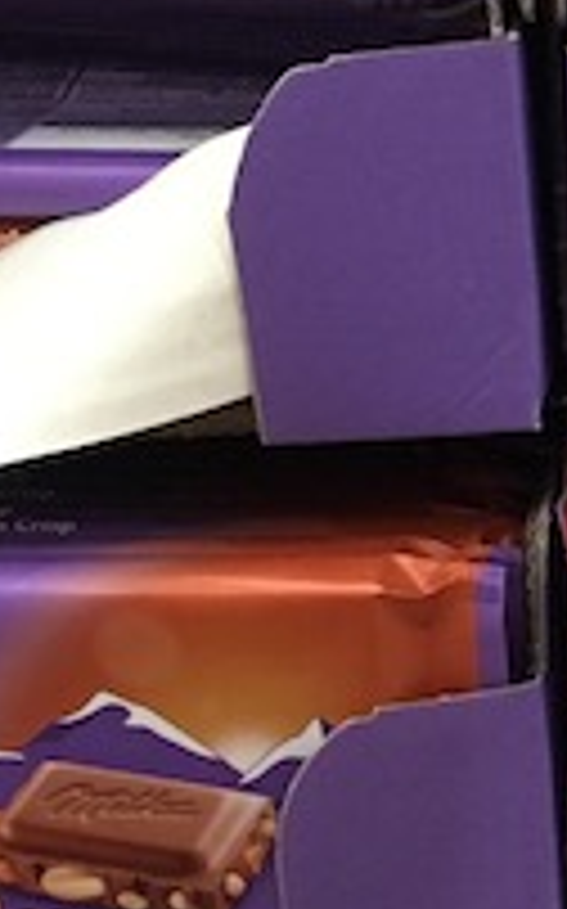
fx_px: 3862
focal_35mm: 156
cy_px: 788
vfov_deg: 13.3
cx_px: 1210
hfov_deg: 7.9
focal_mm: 4.15
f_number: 2.2
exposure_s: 1/33
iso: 200
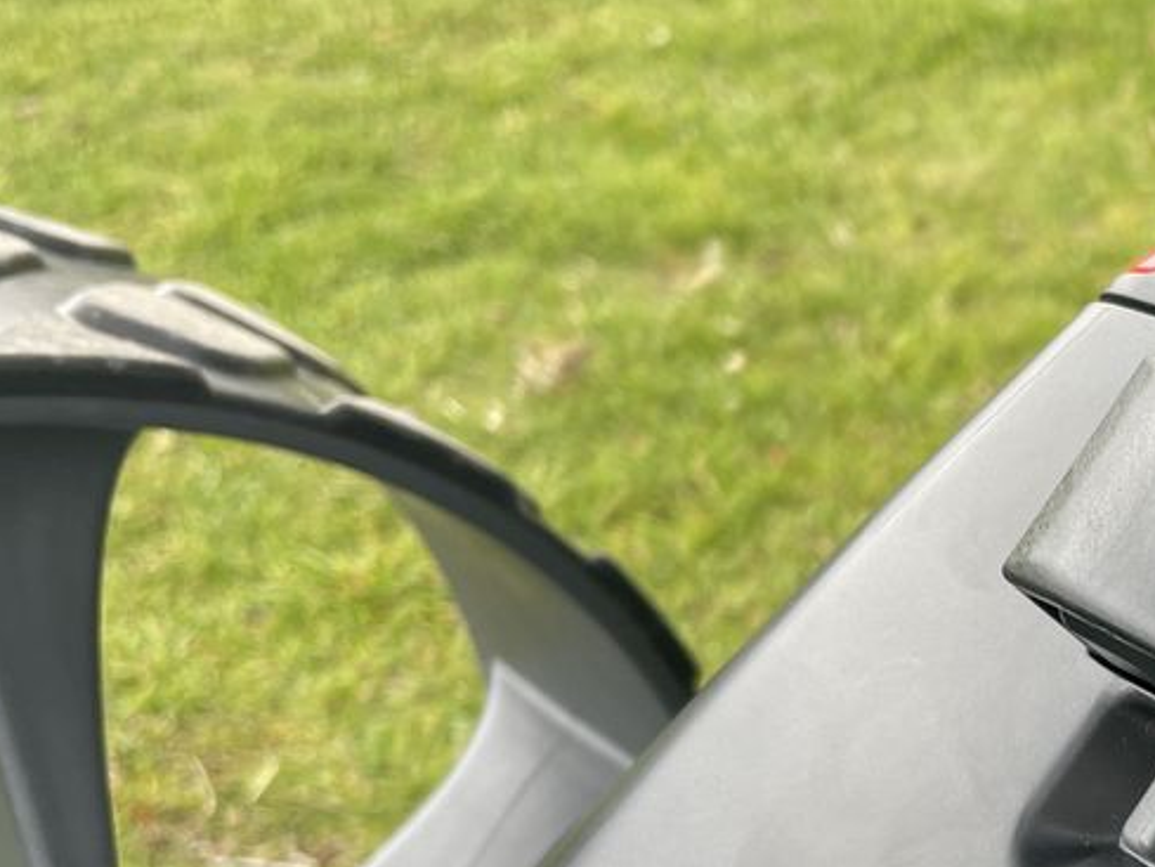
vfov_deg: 21.0
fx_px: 2269
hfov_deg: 25.9
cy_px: 850
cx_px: 1337
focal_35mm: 68
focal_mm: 4.2
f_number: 1.6
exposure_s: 1/121
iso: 64
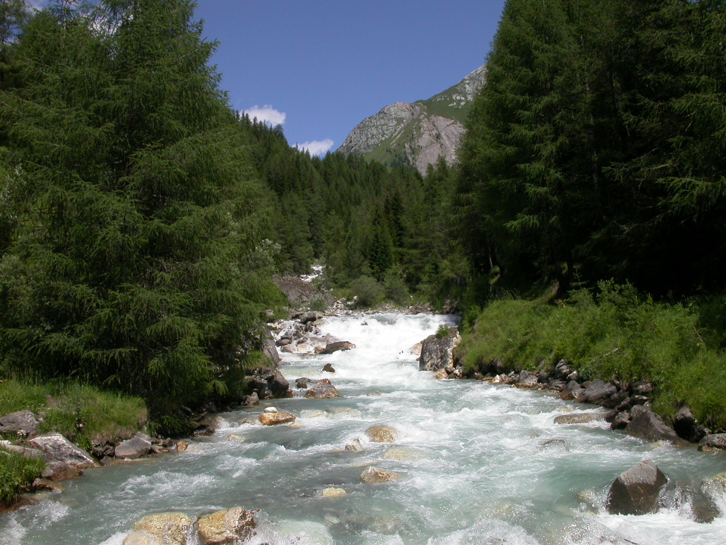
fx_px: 797
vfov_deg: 37.7
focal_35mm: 38
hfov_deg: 49.0
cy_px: 272
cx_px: 363
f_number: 7.5
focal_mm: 7.85
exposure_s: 1/493
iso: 100
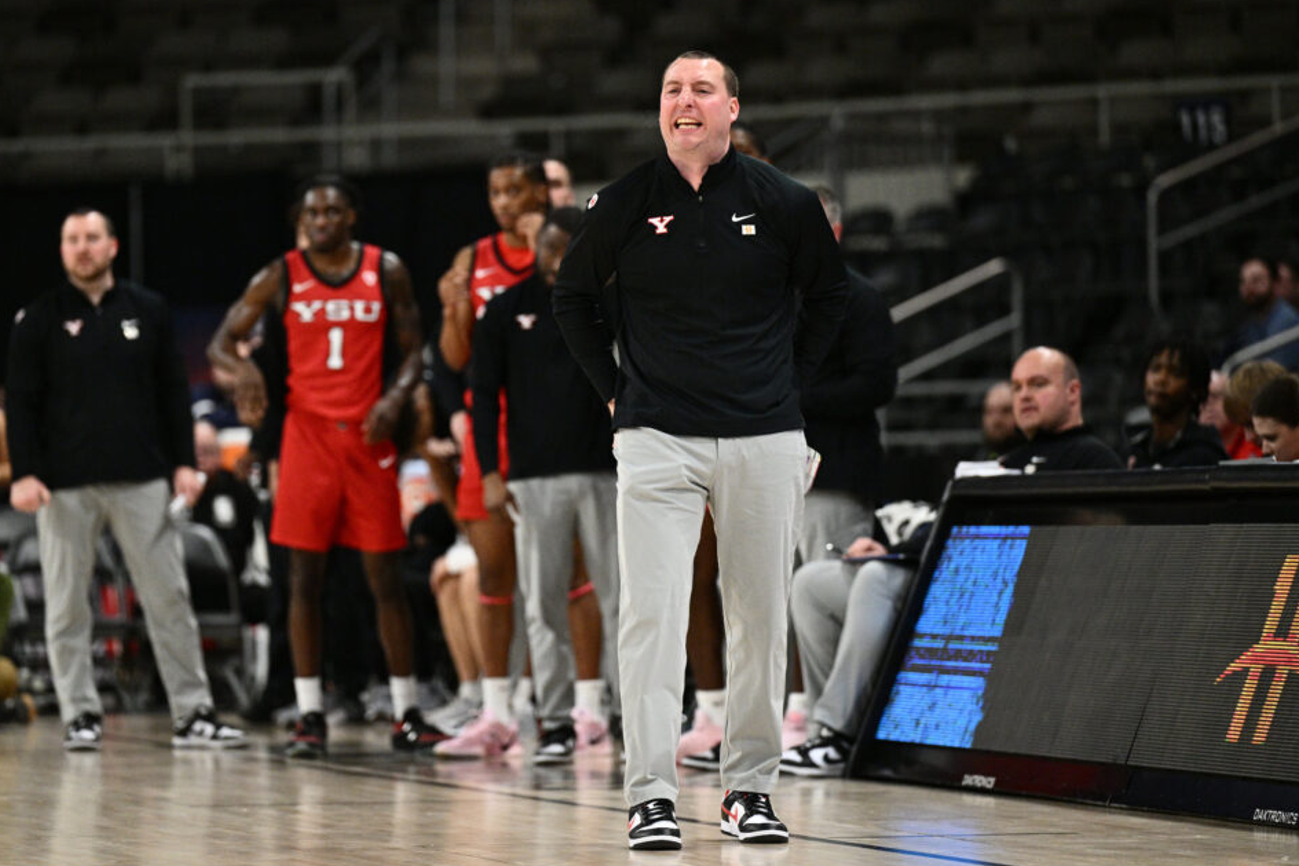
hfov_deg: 8.8
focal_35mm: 233
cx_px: 563
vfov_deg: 5.9
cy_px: 396
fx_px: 8405
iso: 5000
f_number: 3.2
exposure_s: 1/2500
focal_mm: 200
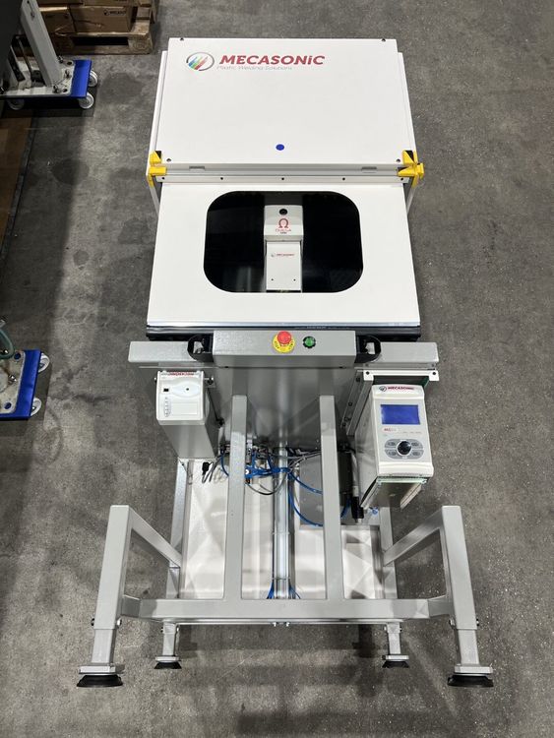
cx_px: 277
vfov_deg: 67.3
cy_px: 369
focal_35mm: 26
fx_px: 554
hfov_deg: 53.1
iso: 64
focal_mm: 5.7
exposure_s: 1/100
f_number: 1.5
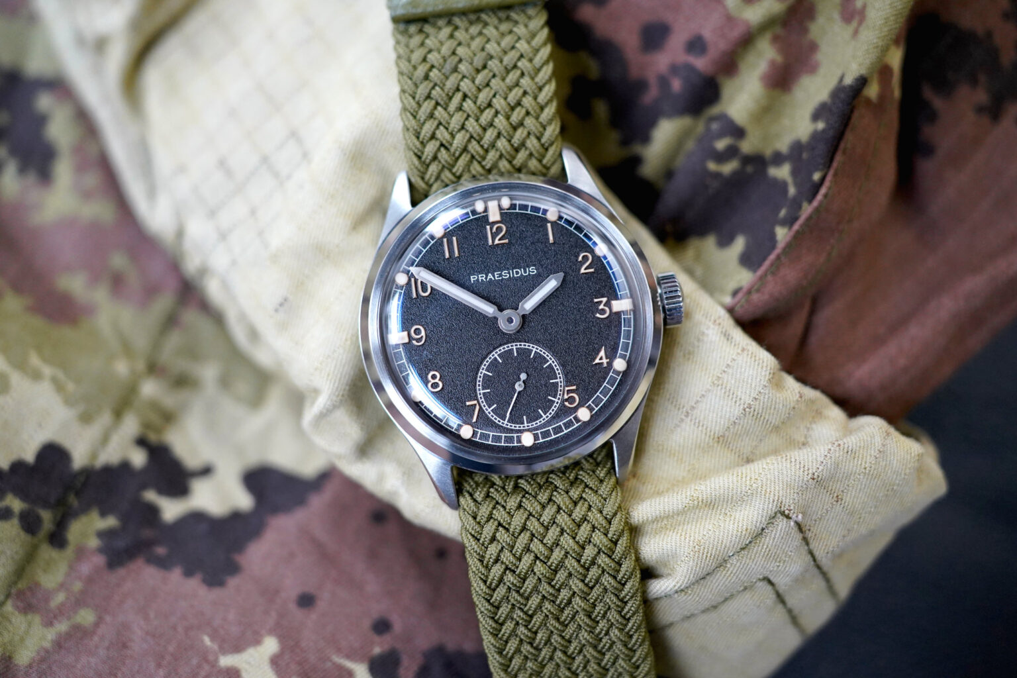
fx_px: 989
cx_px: 508
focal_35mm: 35
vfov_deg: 37.9
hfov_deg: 54.4
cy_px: 339
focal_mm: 35
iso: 2500
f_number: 2.8
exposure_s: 1/250
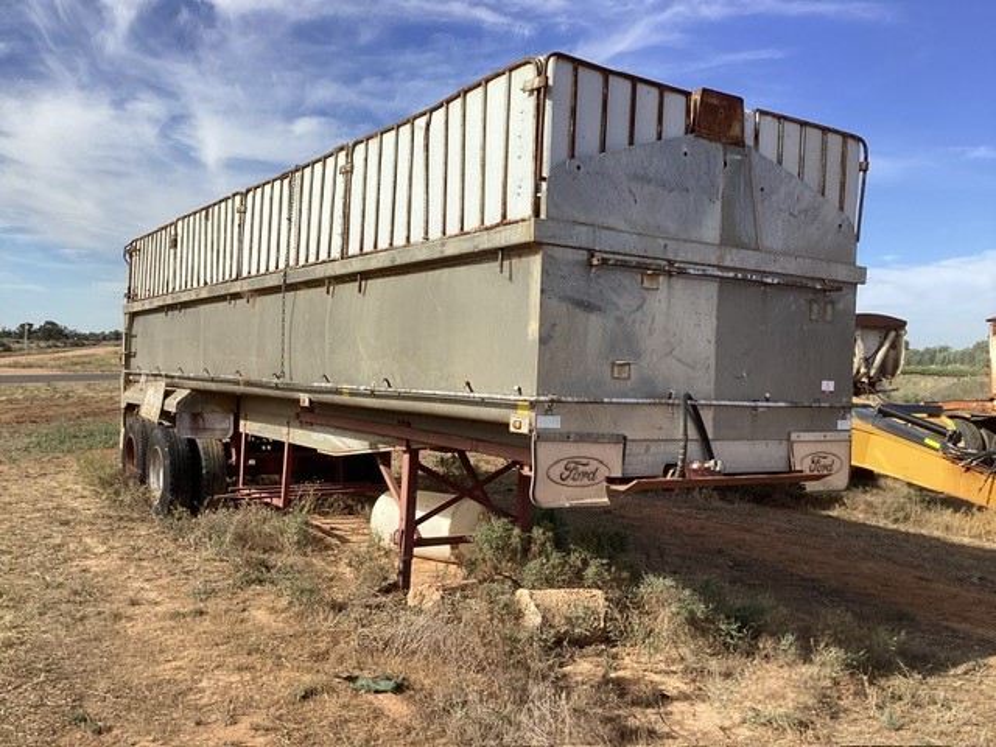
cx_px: 498
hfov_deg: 58.4
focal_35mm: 31
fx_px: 892
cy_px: 374
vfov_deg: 45.4
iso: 25
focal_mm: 3.3
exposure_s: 1/1274
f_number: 2.4
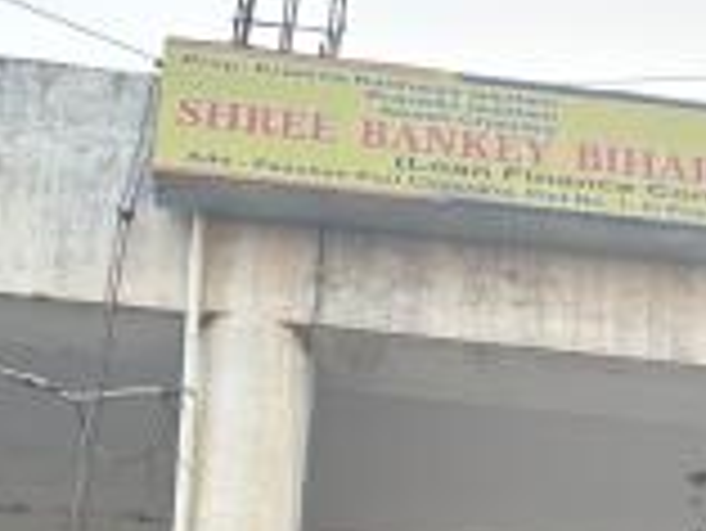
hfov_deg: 21.7
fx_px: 1796
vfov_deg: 15.3
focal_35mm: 88
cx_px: 654
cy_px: 842
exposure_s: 1/121
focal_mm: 5.7
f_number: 1.5
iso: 80
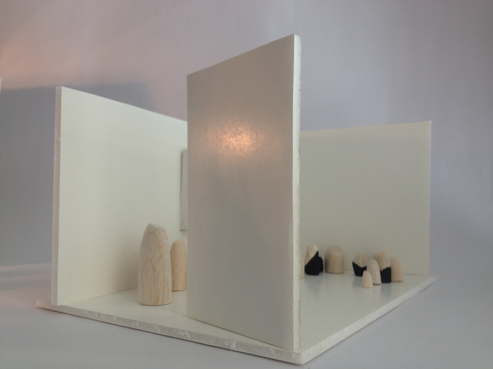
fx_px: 498
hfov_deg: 52.6
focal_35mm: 35
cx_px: 246
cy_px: 184
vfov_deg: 40.7
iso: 50
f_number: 2.4
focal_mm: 4.28
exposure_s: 1/139
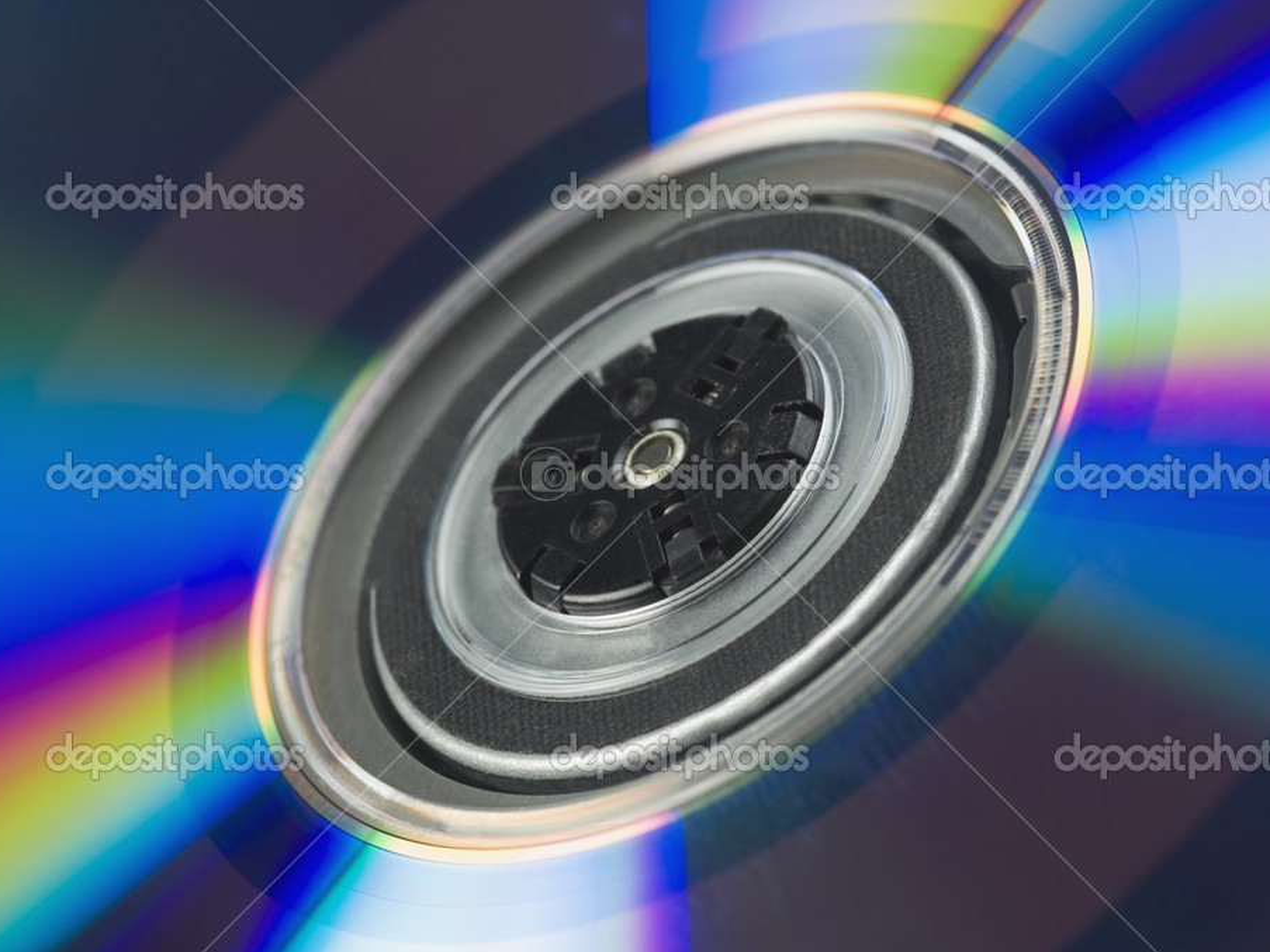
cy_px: 475
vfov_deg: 8.7
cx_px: 679
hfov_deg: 11.5
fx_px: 6293
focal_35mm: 172
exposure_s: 1/200
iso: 100
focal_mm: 105
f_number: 13
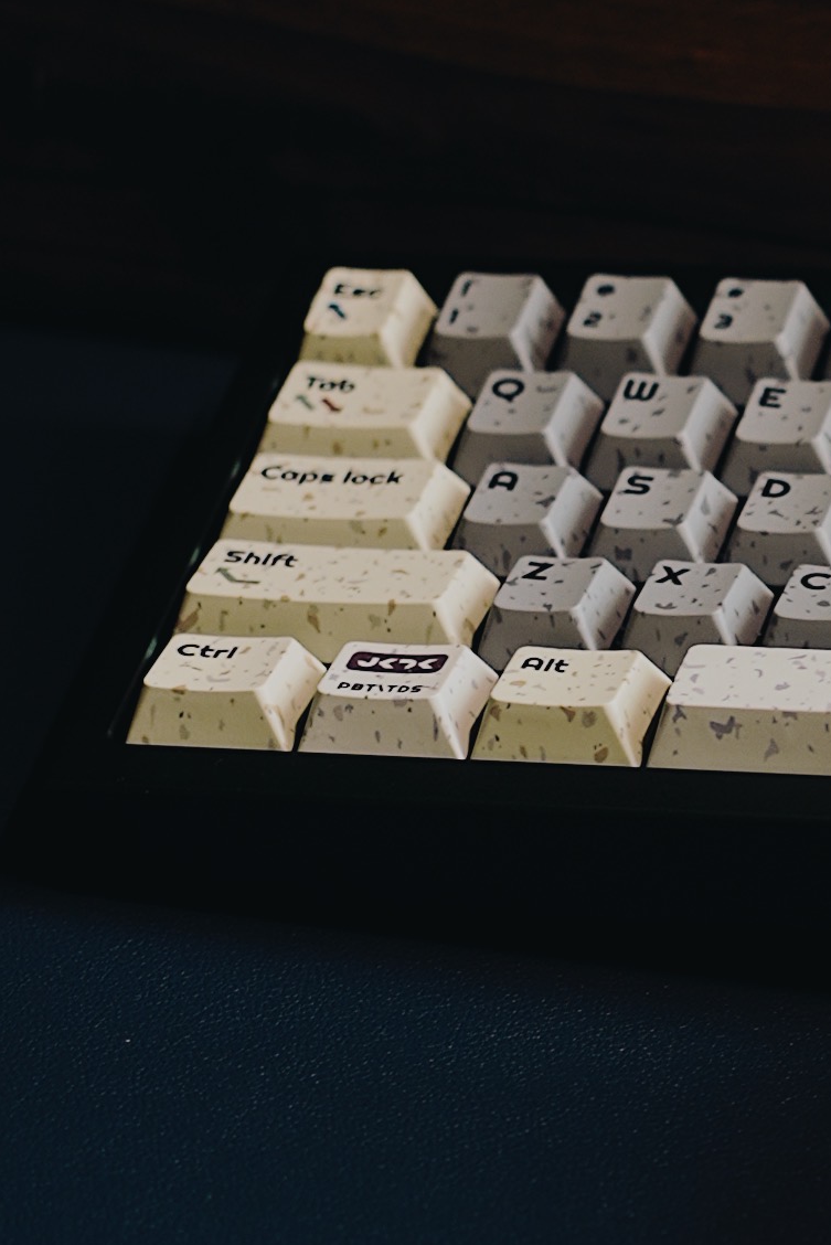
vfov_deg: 10.9
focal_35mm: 188
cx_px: 1385
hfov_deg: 7.2
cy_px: 519
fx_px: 6503
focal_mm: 50
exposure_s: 1/60
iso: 100
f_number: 2.5
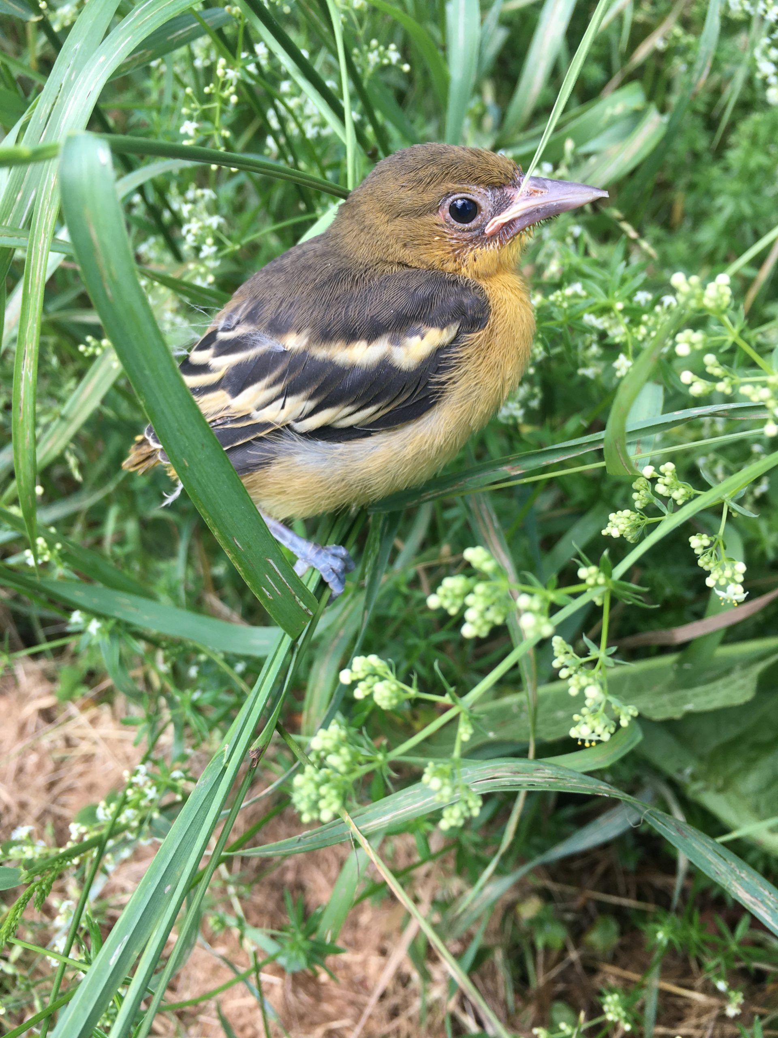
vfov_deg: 61.7
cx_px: 389
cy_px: 519
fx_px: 869
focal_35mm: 29
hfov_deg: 48.2
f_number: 2.2
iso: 25
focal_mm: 4.15
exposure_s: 1/188
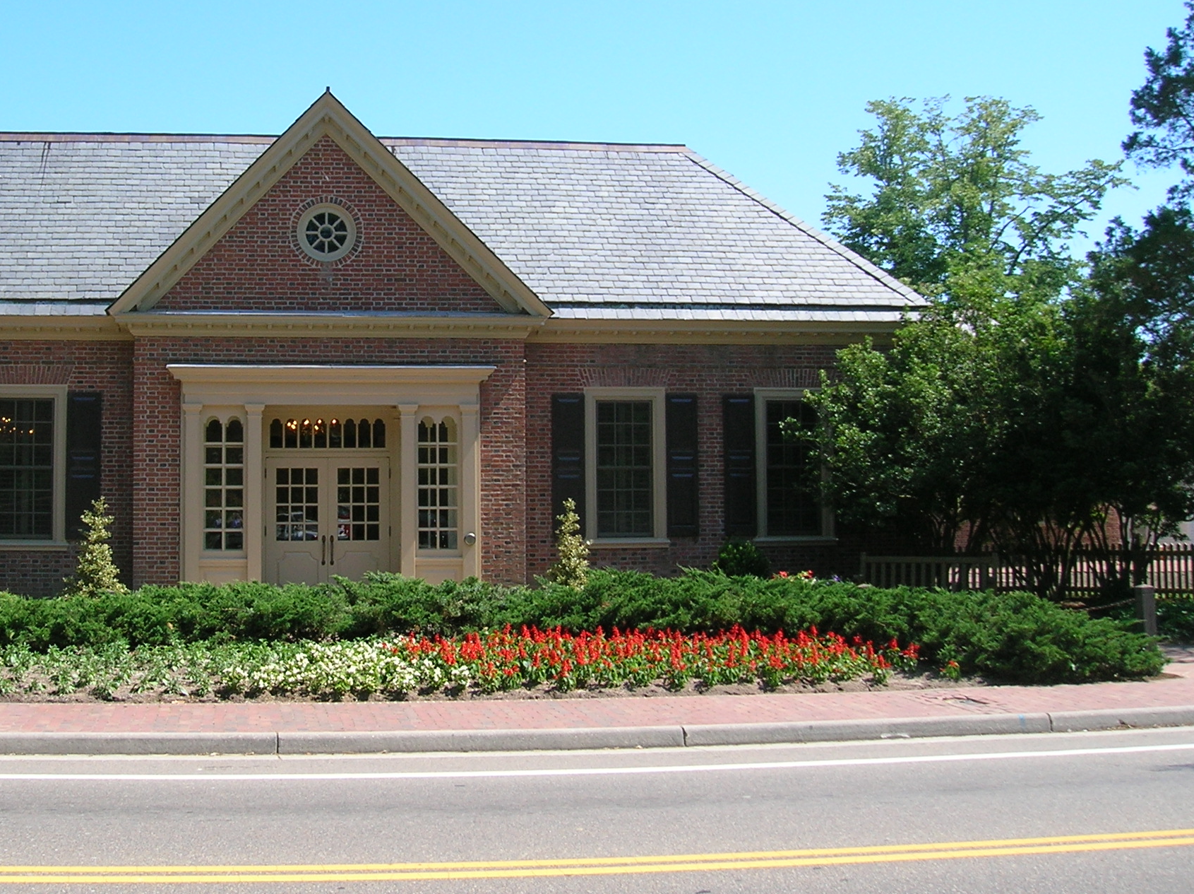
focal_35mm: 46
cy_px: 325
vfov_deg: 31.3
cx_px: 423
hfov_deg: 40.9
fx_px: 1585
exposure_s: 1/220
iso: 50
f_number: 4.9
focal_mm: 5.7
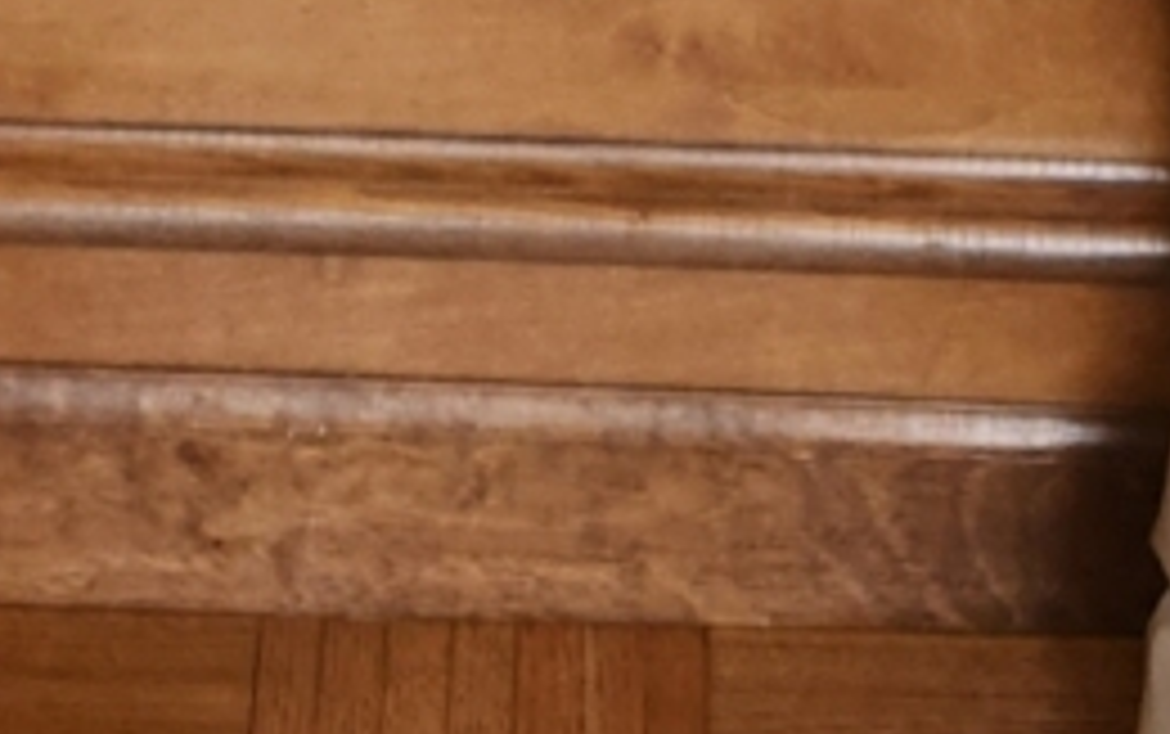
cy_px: -3022
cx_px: 616
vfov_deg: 5.3
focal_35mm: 192
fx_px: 6127
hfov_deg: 10.9
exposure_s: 1/120
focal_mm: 5.4
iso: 64
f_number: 1.8
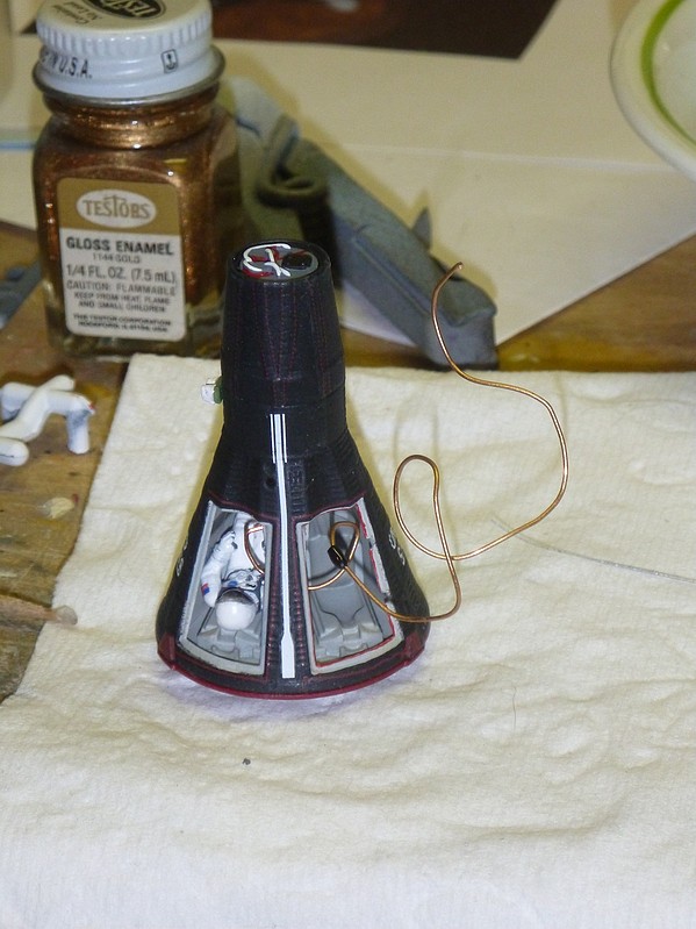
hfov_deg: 11.6
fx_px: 3432
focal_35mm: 128
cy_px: 464
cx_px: 348
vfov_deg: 15.4
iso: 400
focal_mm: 22.8
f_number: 5.9
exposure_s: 1/60
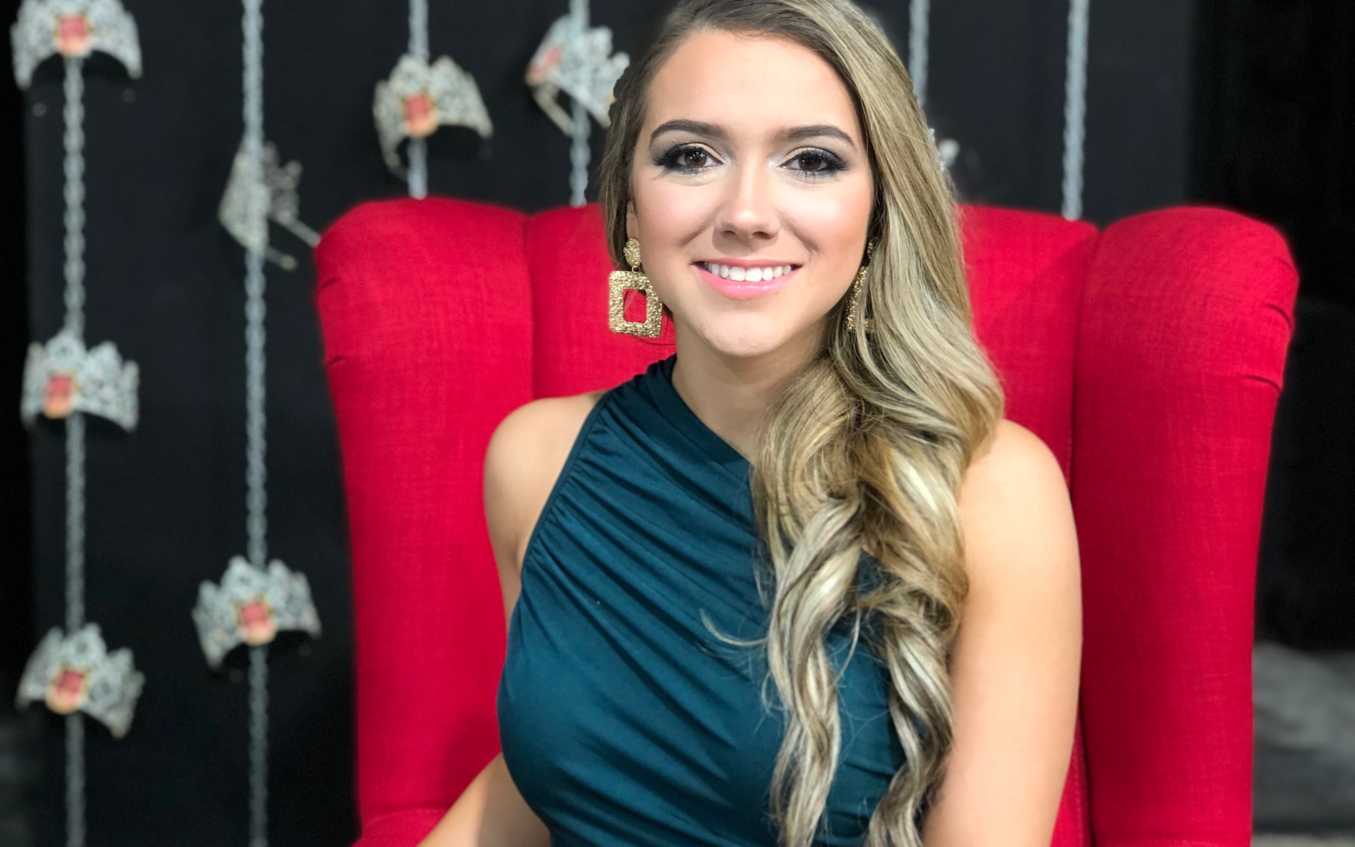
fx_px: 2253
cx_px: 683
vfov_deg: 21.3
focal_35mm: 61
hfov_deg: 33.5
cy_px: 386
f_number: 2.8
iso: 160
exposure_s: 1/33
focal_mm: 6.6
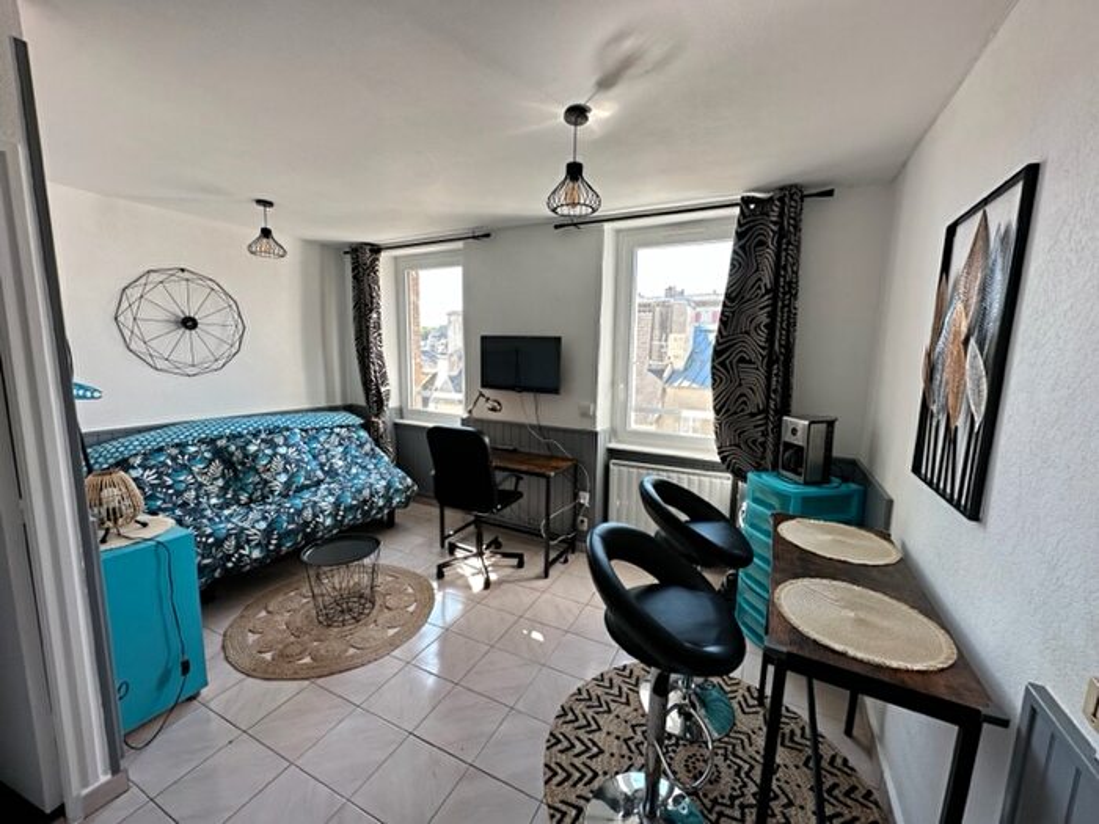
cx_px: 550
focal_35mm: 14
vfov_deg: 85.7
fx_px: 444
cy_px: 412
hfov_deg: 102.1
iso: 40
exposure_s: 1/138
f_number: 2.2
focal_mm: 2.22
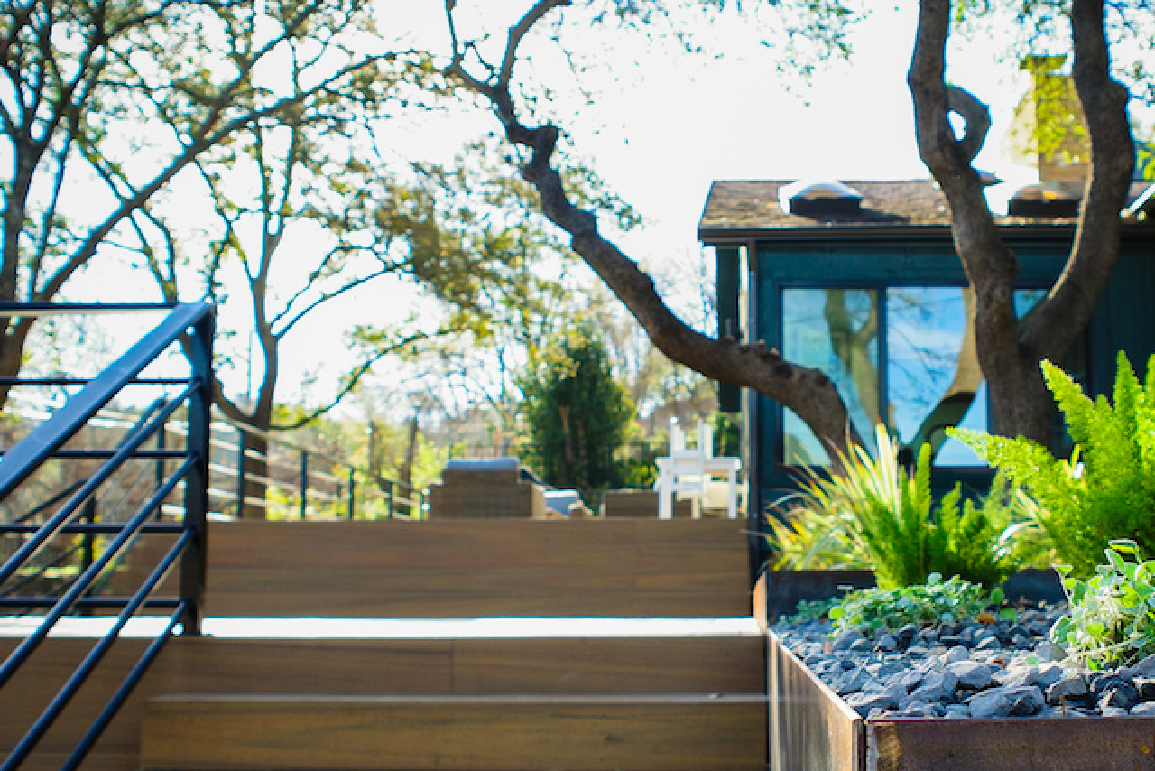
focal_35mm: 42
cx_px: 762
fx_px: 1348
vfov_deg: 31.9
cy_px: 436
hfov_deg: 45.7
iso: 200
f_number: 3.2
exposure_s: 1/320
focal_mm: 13.8
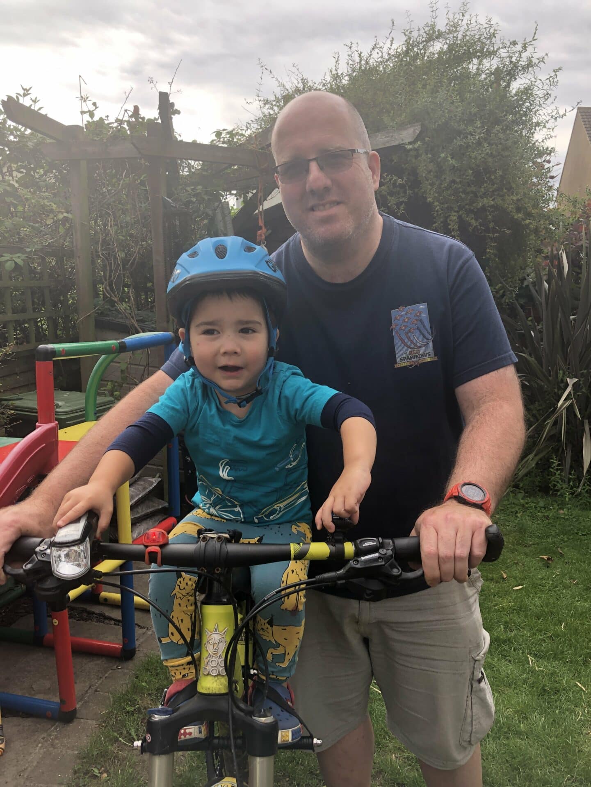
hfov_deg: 49.8
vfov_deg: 63.4
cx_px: 296
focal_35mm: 28
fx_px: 637
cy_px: 394
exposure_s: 1/318
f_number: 1.8
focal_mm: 3.99
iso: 20
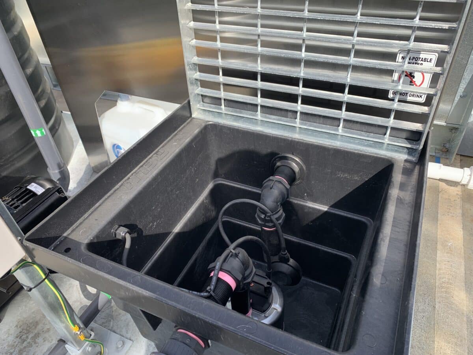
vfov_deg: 53.1
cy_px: 178
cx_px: 236
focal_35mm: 26
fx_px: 355
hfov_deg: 67.3
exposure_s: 1/643
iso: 25
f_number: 1.8
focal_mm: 4.25
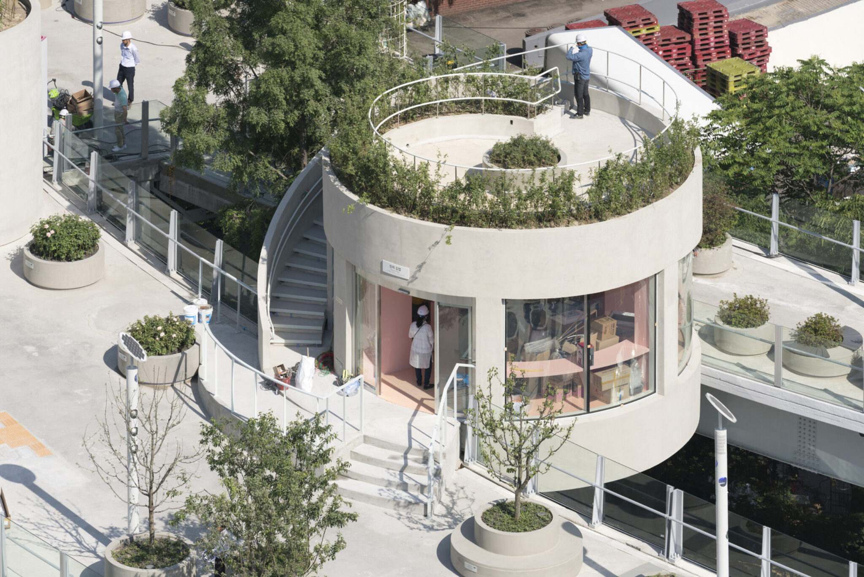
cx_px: 432
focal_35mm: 214
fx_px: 5136
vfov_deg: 6.4
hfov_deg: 9.6
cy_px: 288
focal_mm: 214
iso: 200
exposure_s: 1/640
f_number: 8
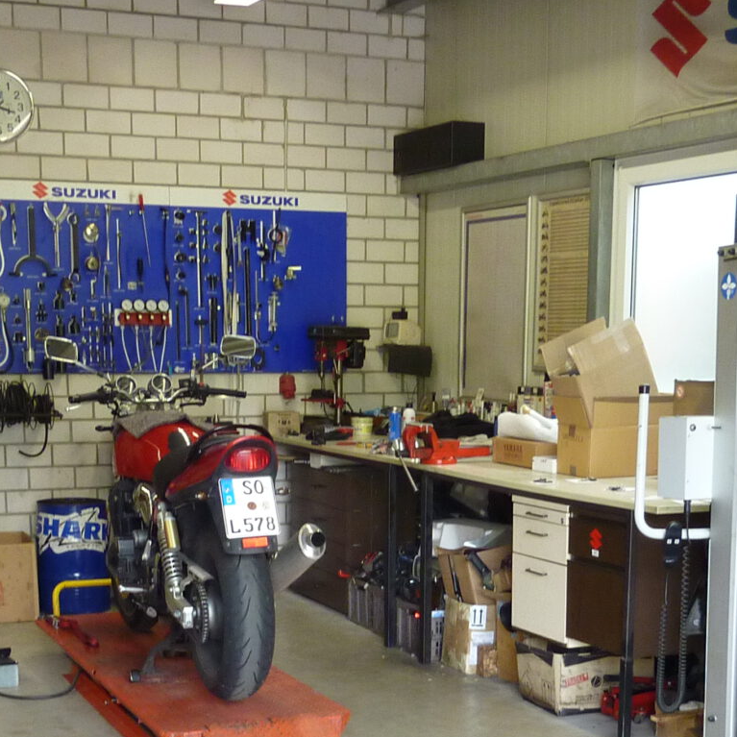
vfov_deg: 28.2
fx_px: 1421
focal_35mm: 59
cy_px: 636
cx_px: 365
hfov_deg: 29.1
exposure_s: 1/30
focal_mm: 4.1
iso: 200
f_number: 3.3
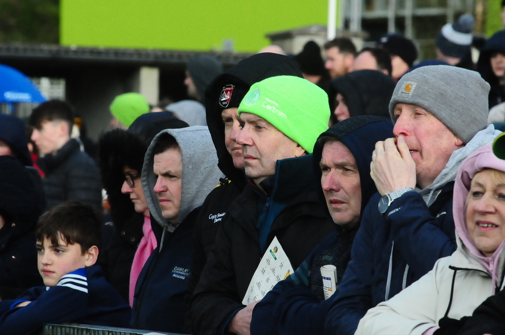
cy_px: 168
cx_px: 252
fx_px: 4204
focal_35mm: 300
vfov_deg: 4.6
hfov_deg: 6.9
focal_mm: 200
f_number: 10
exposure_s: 1/400
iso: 3200
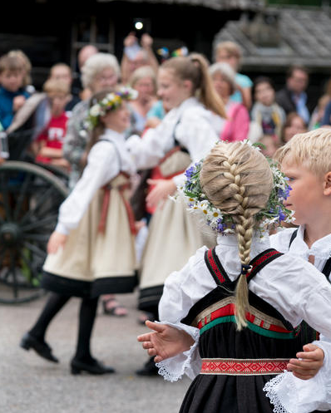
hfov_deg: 11.3
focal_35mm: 136
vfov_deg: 14.2
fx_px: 1664
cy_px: 206
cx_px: 323
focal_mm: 90
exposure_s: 1/400
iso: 160
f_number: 4.5
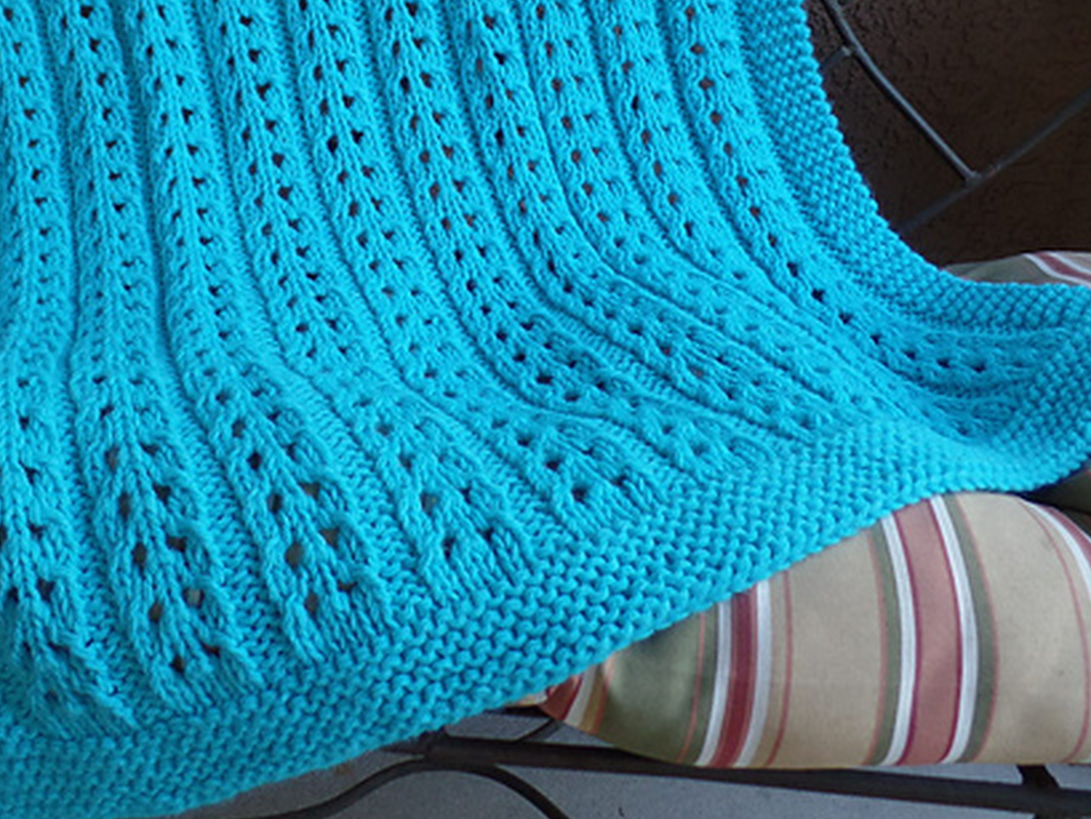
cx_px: 403
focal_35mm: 36
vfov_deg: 38.5
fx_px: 1135
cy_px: 189
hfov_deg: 50.8
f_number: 2.8
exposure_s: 1/30
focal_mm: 4.1
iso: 100
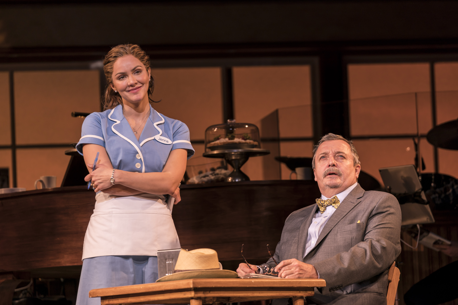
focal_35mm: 200
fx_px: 2544
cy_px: 152
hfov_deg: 10.3
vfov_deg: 6.9
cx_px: 229
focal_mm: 200
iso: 250
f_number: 4
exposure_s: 1/200
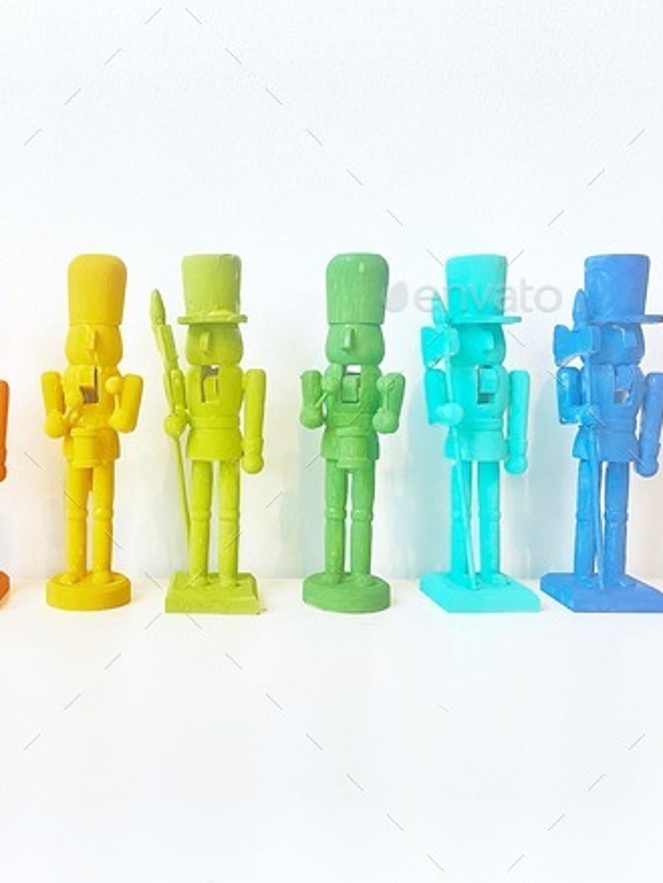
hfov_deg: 39.6
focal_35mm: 35
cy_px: 440
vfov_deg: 52.6
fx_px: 893
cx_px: 163
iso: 250
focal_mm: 4.25
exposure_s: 1/60
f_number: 1.8
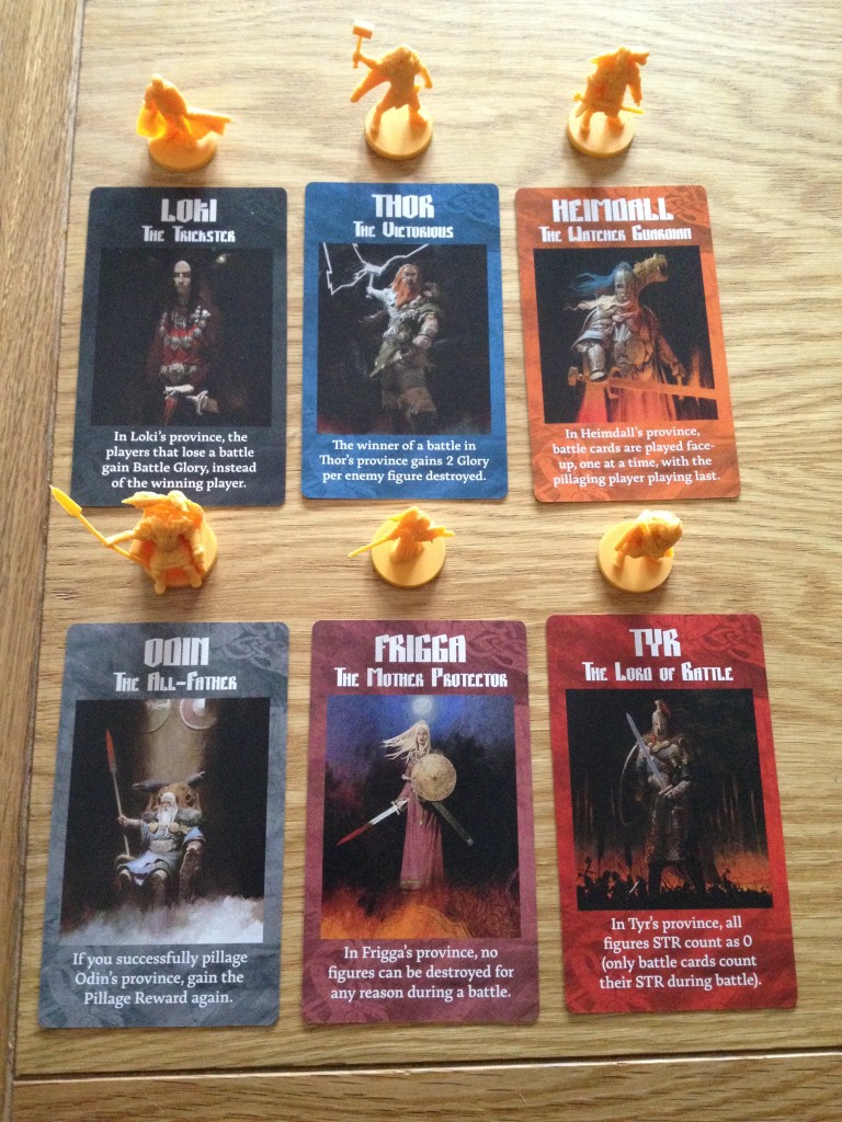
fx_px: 1135
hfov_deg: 40.7
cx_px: 421
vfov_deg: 52.6
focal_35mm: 35
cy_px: 561
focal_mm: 4.28
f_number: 2.4
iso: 400
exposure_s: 1/15
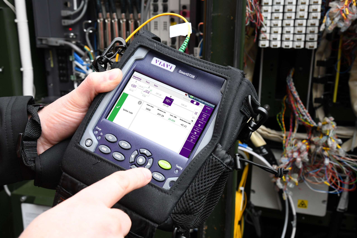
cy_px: 119
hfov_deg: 48.5
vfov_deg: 33.4
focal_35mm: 40
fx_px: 397
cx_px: 178
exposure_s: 1/400
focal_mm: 40
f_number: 10
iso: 1600
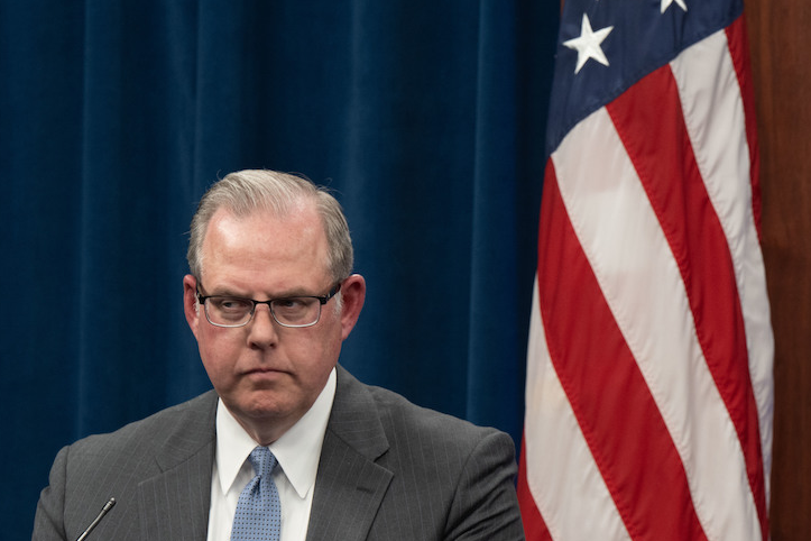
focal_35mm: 301
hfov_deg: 6.8
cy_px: 476
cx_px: 620
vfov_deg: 4.6
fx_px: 6780
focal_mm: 170
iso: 1000
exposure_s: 1/100
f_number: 8
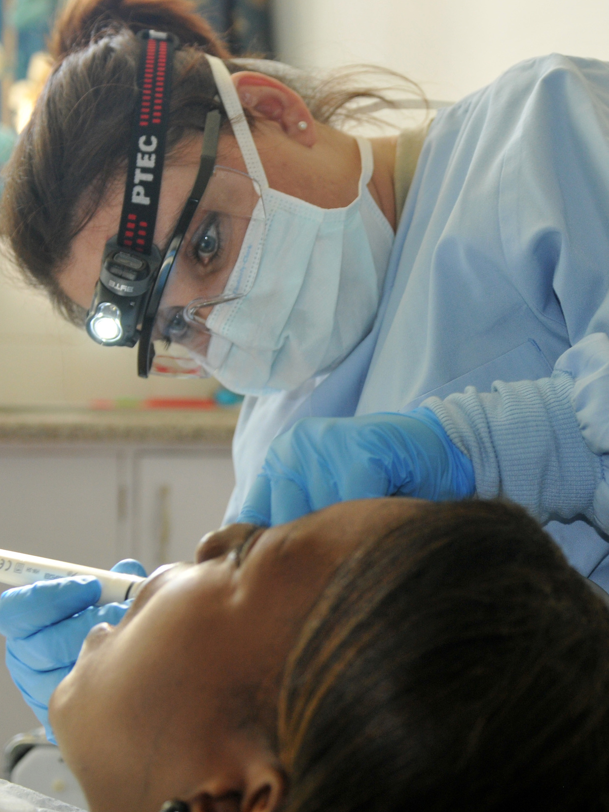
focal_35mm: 70
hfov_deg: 20.7
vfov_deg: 27.8
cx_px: 512
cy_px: 407
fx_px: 1642
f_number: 3.2
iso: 500
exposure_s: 1/60
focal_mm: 32
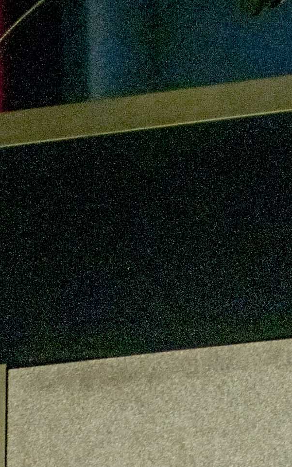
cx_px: 380
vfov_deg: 4.4
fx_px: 6071
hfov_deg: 2.8
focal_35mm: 477
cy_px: 201
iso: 400
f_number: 4.5
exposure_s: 1/100
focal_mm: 70
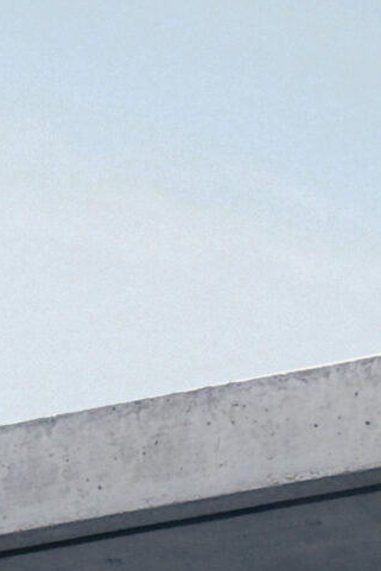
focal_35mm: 282
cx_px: 541
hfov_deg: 4.8
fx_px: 4473
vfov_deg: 7.0
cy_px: 1290
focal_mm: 35
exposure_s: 1/350
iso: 400
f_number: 6.4
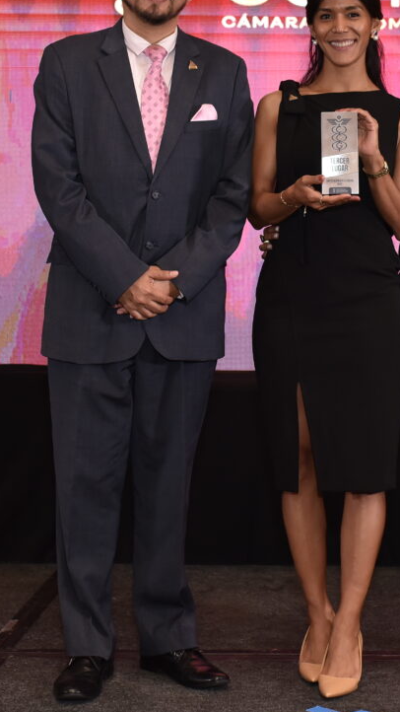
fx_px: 1471
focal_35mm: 78
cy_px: 262
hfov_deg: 15.4
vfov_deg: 27.1
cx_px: 327
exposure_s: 1/250
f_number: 3.2
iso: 640
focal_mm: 35
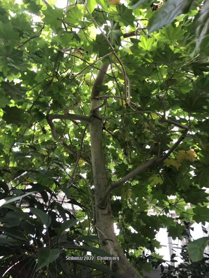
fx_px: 225
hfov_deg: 49.7
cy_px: 139
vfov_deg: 63.4
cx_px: 104
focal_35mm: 28
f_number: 1.8
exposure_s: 1/120
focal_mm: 3.99
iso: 32
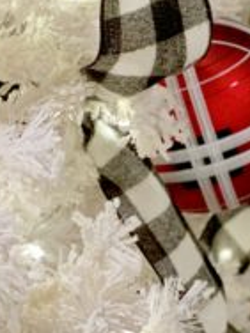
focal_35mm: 166
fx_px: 1598
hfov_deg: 8.8
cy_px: 0
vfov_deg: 11.8
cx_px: -103
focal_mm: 6
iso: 250
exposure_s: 1/60
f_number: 2.4
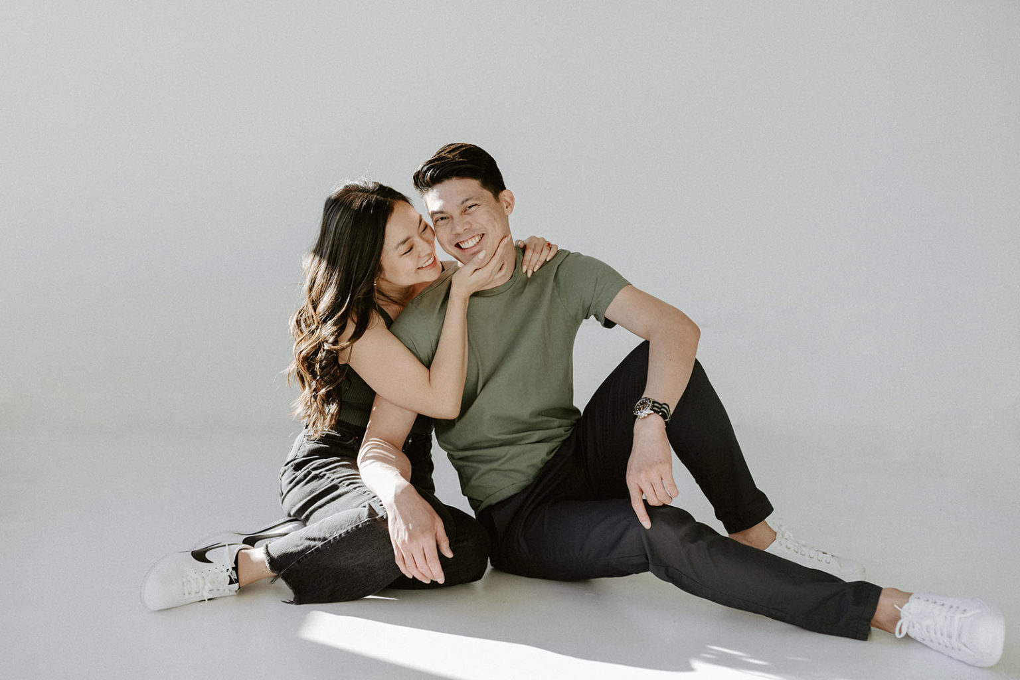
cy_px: 340
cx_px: 510
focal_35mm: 35
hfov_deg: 54.4
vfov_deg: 37.9
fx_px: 992
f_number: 3.2
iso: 200
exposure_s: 1/320
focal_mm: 35
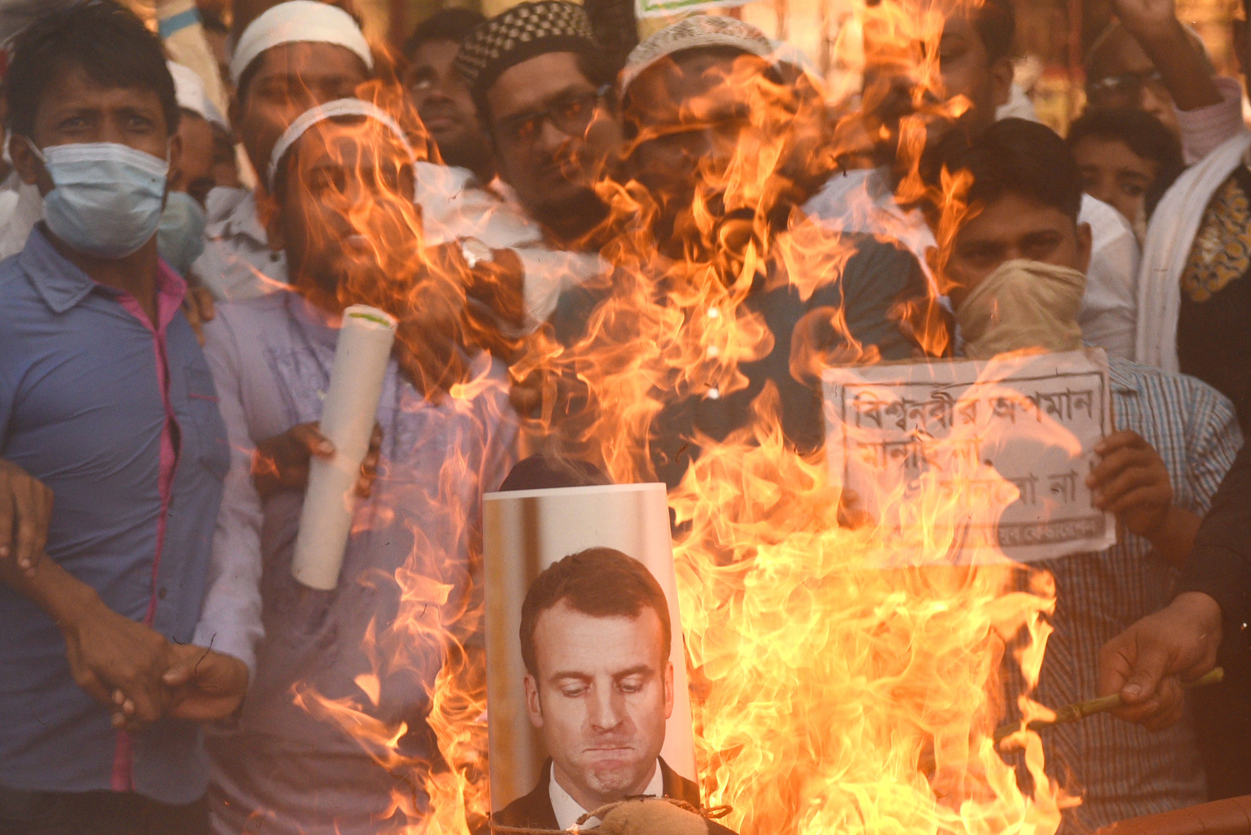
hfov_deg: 39.6
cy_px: 418
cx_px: 626
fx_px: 1738
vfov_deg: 27.0
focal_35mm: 50
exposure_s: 1/1600
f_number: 4
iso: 640
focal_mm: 50
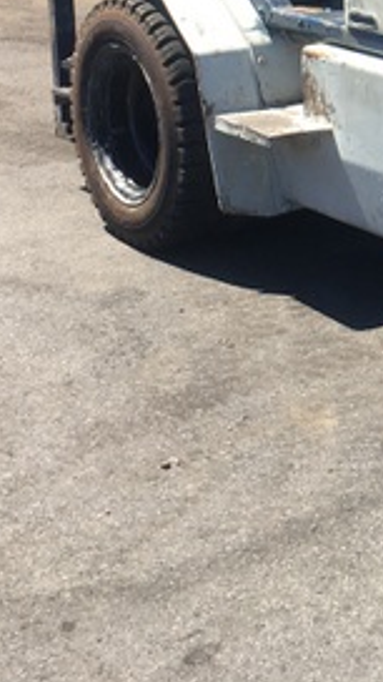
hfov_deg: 12.5
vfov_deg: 21.9
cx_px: 538
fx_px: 1679
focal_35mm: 93
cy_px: -25
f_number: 2.2
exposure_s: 1/430
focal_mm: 4.15
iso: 25
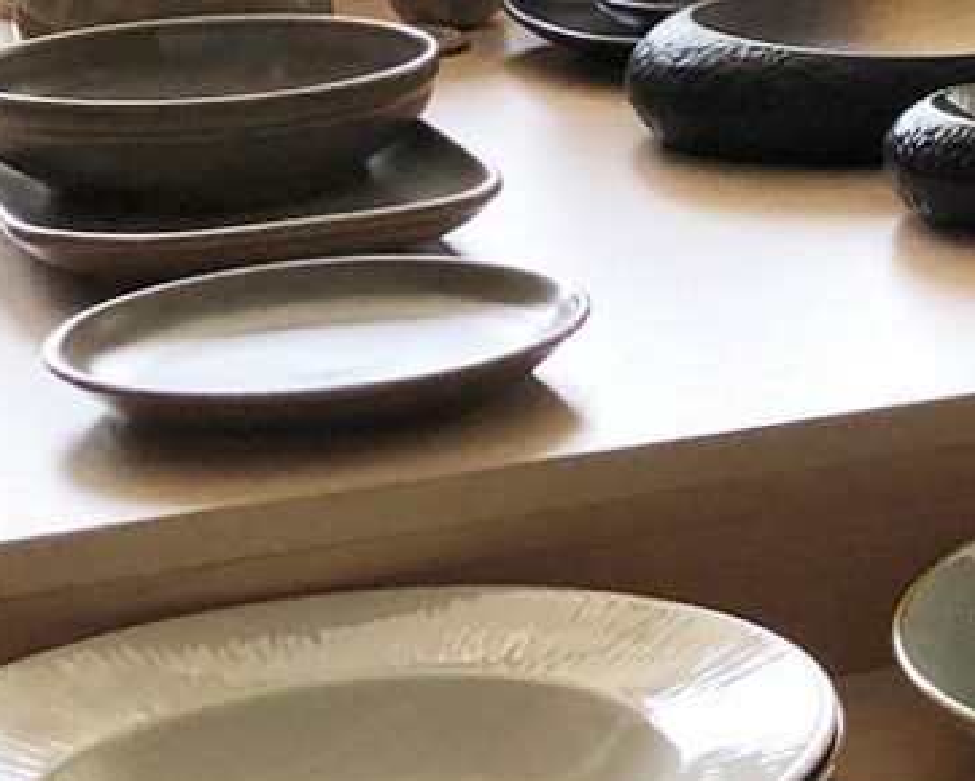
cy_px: 40
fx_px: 3465
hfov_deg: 14.2
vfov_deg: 12.7
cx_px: 1753
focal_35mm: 120
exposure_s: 1/30
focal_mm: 4.15
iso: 125
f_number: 2.2
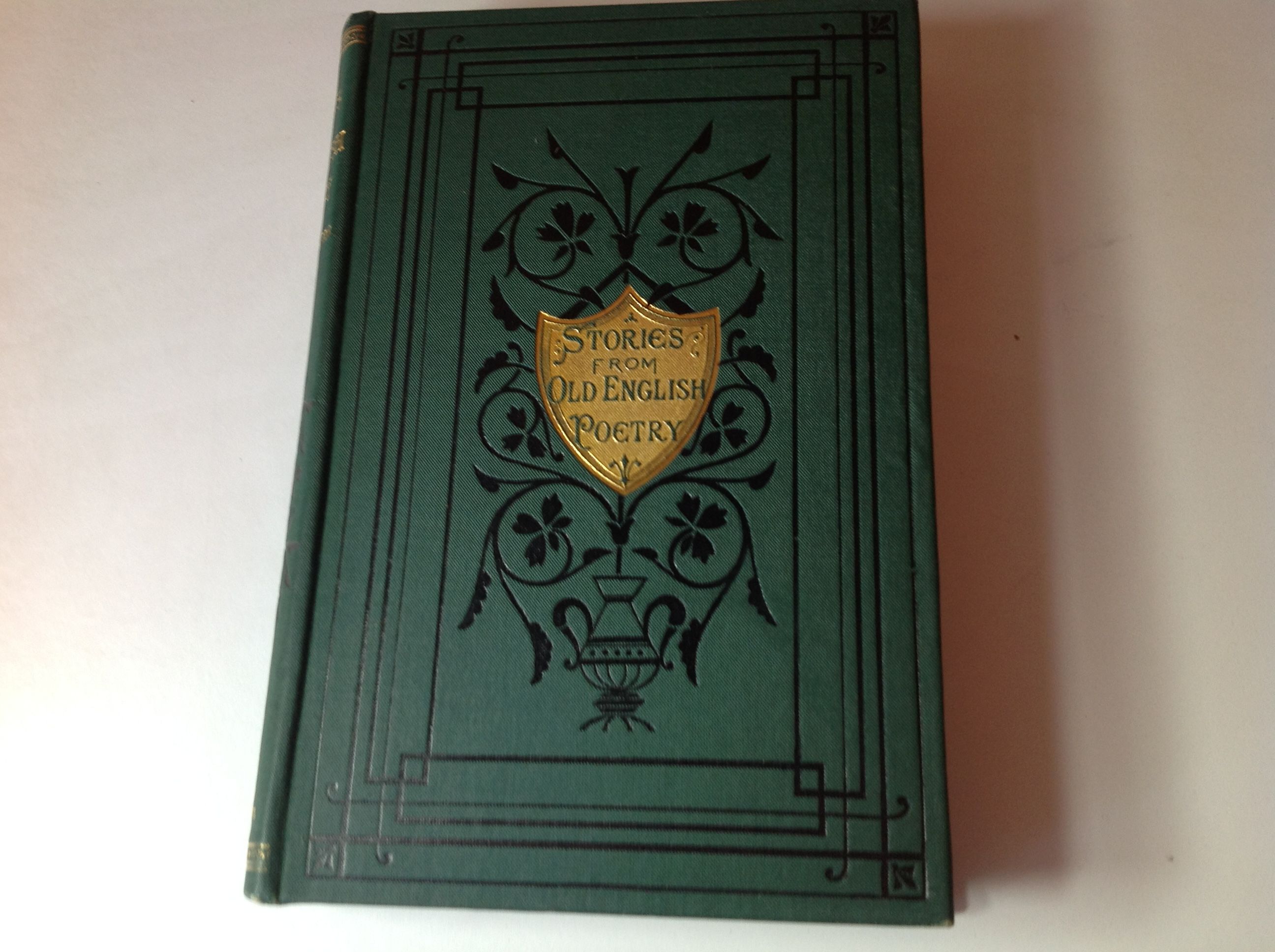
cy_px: 476
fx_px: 1287
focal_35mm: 35
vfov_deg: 40.6
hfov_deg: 52.7
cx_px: 638
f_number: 2.4
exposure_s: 1/15
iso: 64
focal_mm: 4.28
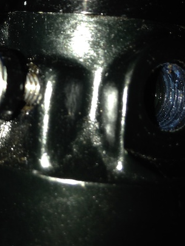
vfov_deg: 28.9
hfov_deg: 22.2
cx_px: 29
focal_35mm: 65
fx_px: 463
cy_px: 38
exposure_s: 1/61
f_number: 2.4
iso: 50
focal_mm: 4.12
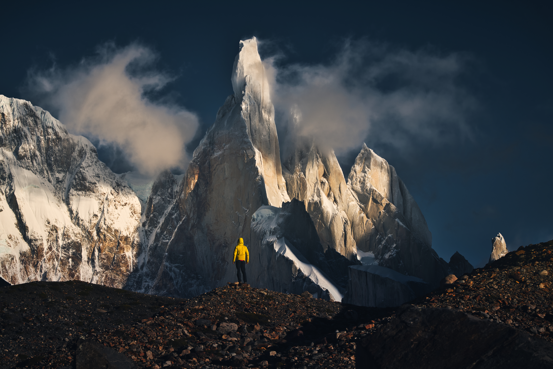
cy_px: 184
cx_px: 276
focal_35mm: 143
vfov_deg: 9.6
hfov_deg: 14.3
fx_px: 2197
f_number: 9
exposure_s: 1/800
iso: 100
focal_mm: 143
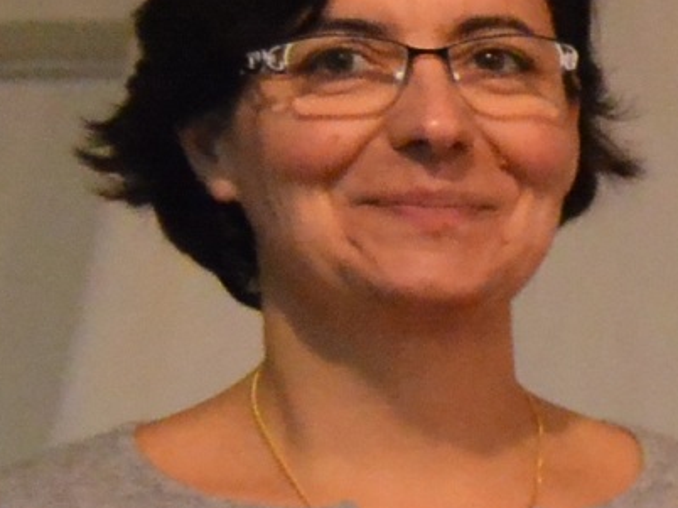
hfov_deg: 25.0
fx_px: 1527
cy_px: 208
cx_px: 406
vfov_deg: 18.9
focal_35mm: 78
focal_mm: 40
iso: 6400
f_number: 2.8
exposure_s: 1/400
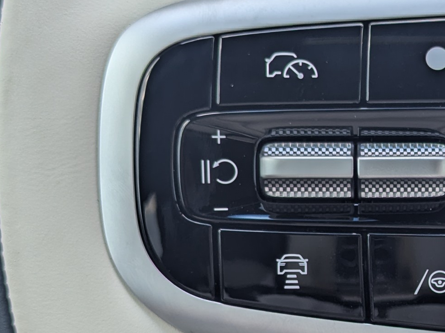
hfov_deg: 15.3
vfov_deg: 11.7
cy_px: 280
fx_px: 1620
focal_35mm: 126
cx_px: 465
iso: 46
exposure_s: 1/289
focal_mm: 6.81
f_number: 1.85
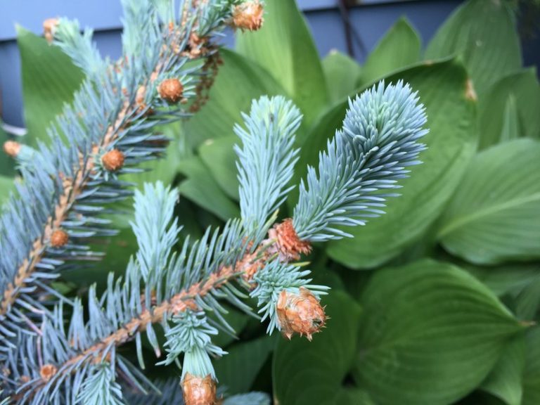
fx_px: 452
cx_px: 270
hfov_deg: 61.7
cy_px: 202
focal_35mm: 29
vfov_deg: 48.2
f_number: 2.2
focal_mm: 4.15
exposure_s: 1/120
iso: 32
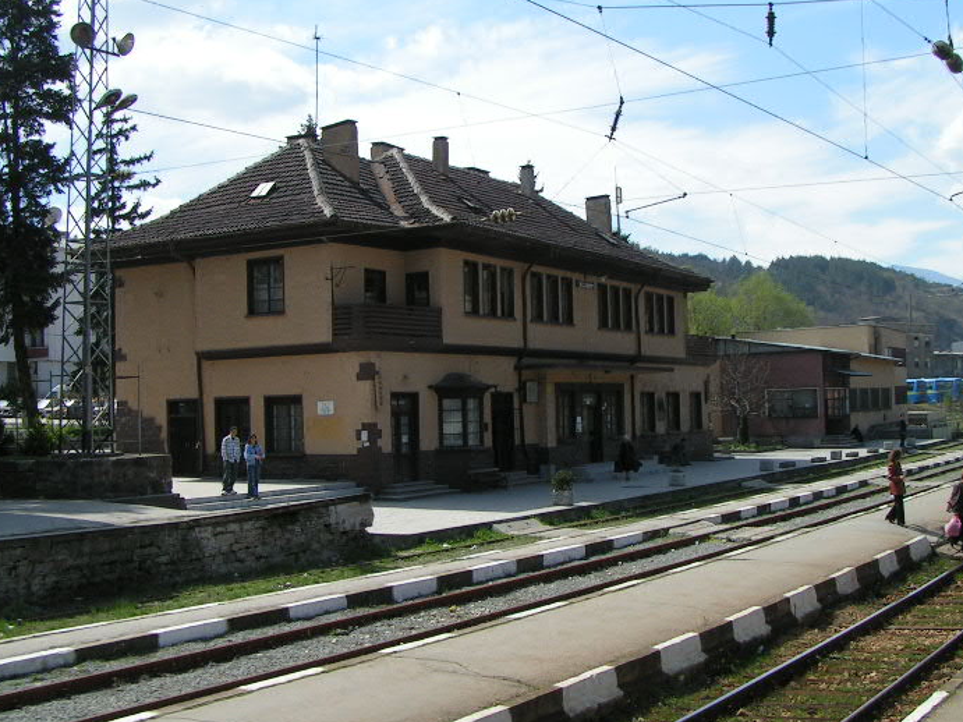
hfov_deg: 42.9
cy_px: 355
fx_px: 1224
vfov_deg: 32.9
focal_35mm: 44
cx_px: 493
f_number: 5.6
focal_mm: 5.8
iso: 50
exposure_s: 1/400
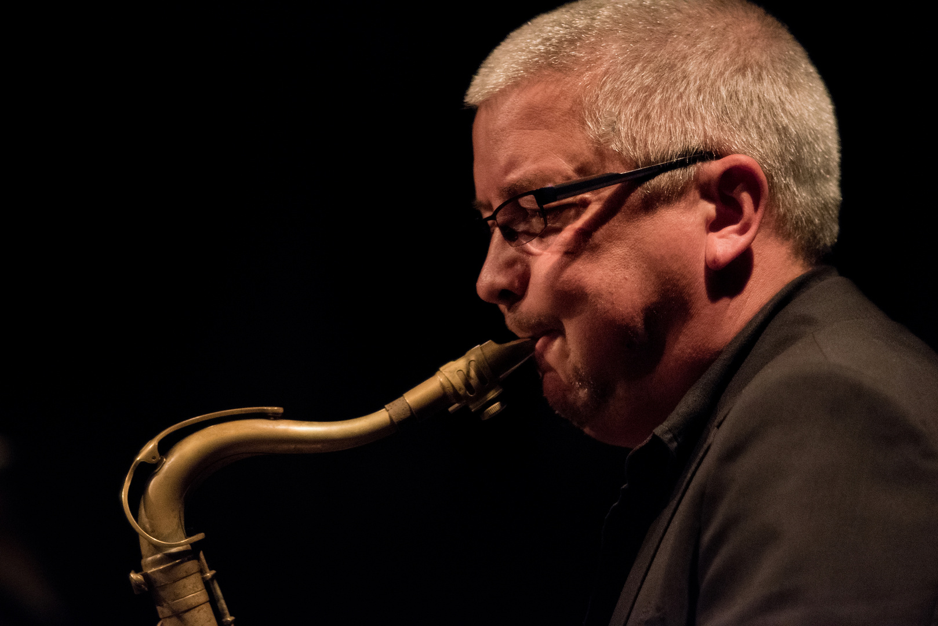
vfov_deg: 7.6
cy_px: 313
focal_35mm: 180
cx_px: 469
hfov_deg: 11.4
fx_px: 4691
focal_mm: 180
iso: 8000
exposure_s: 1/400
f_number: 2.8
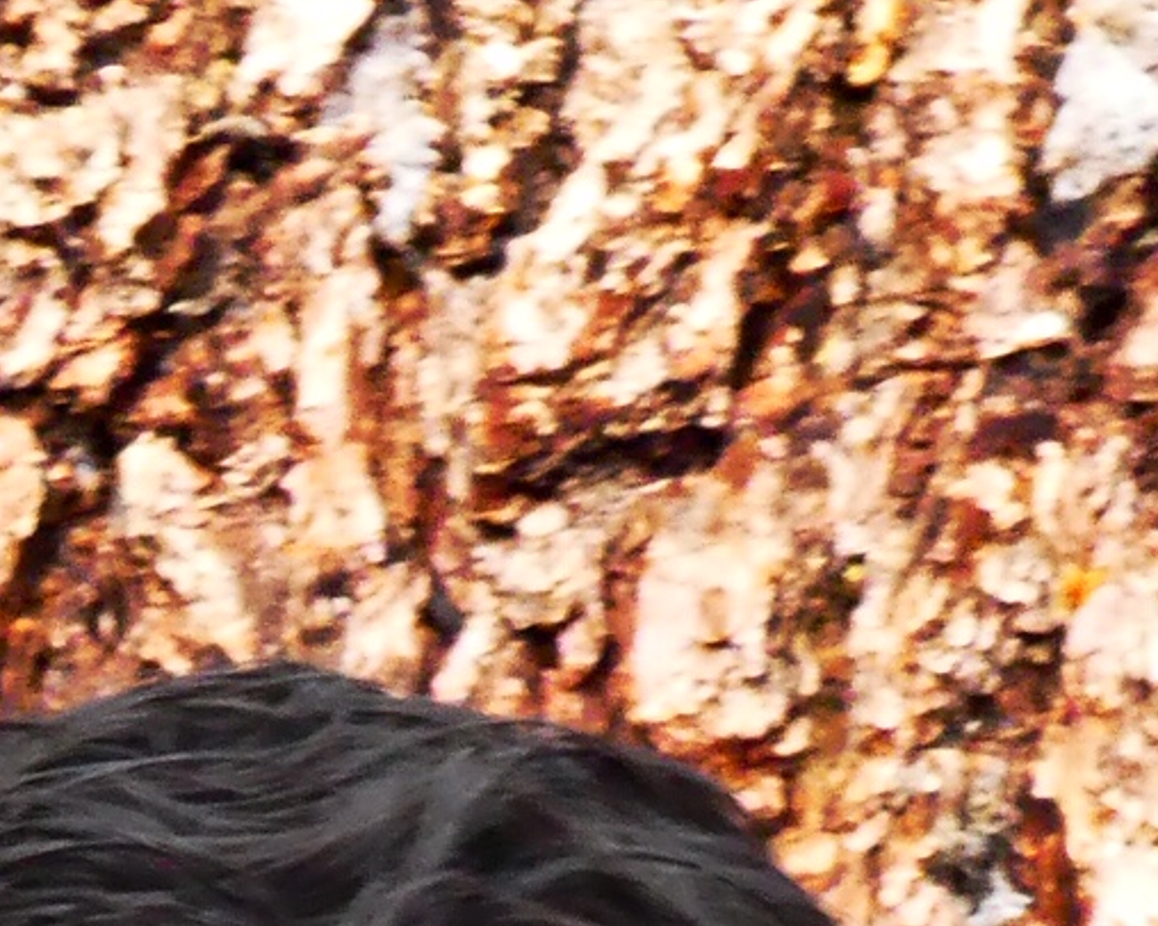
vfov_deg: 1.9
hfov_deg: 2.4
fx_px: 27305
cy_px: 2178
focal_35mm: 797
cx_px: 483
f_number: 8
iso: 400
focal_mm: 28.7
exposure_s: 1/80
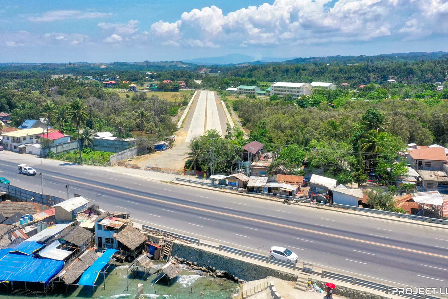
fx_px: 423
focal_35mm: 34
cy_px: 119
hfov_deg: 55.7
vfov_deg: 38.7
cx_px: 207
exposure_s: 1/500
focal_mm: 10.26
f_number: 6.3
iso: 100
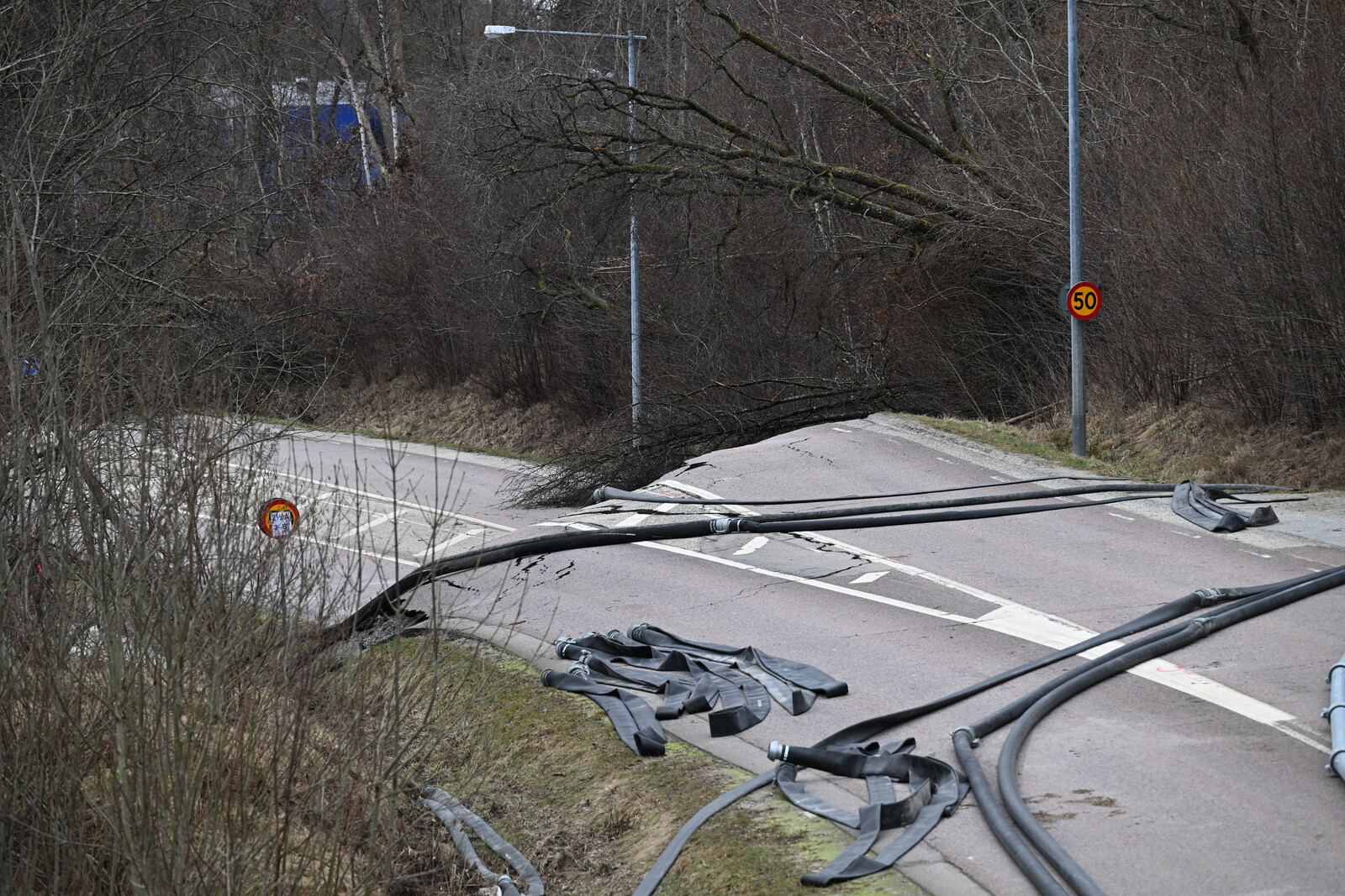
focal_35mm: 150
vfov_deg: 9.2
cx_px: 672
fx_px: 5604
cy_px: 448
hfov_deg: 13.7
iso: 280
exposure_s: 1/250
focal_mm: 150
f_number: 4
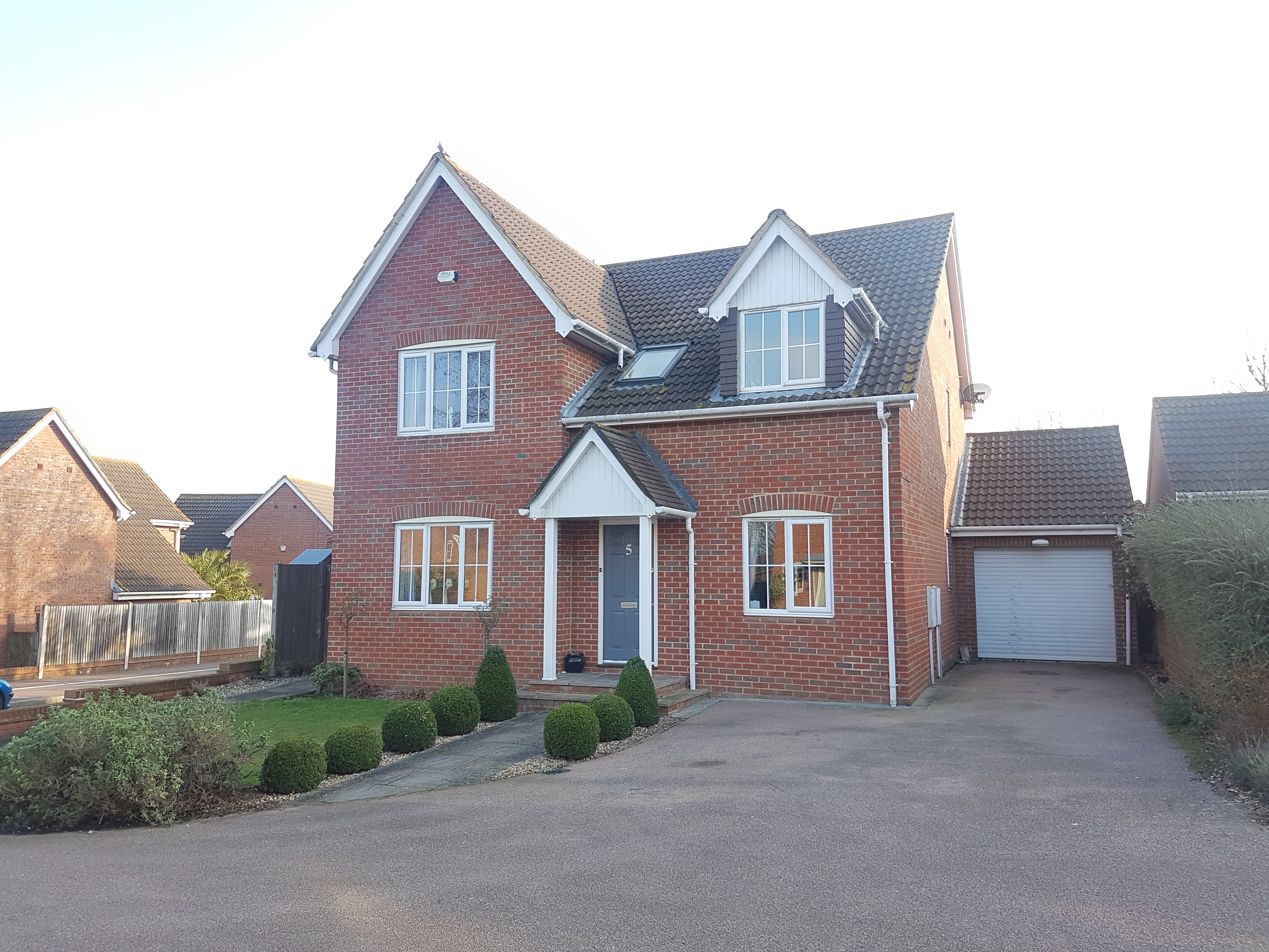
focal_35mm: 26
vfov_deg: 53.1
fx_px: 953
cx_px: 634
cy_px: 476
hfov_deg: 67.3
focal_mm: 4.2
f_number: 1.7
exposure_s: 1/309
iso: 40
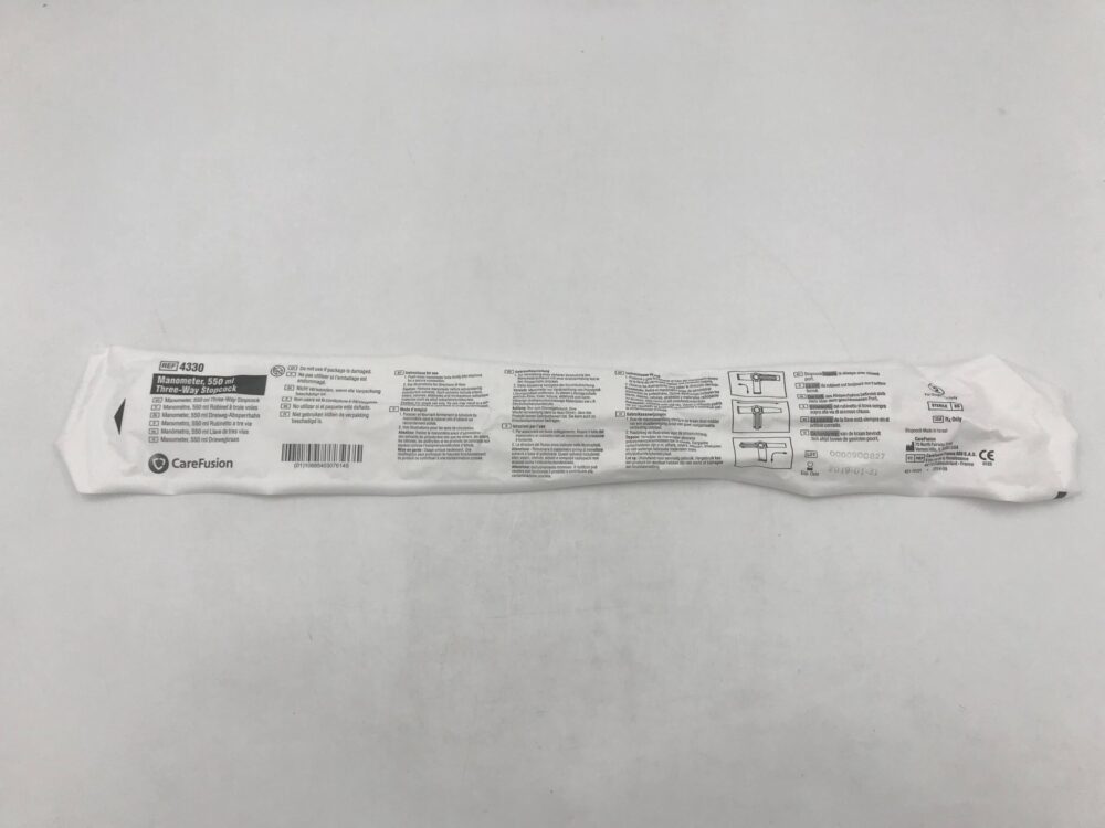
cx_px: 552
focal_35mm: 28
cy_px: 414
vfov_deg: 49.7
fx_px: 894
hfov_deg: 63.4
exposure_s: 1/384
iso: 20
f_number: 1.8
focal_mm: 3.99
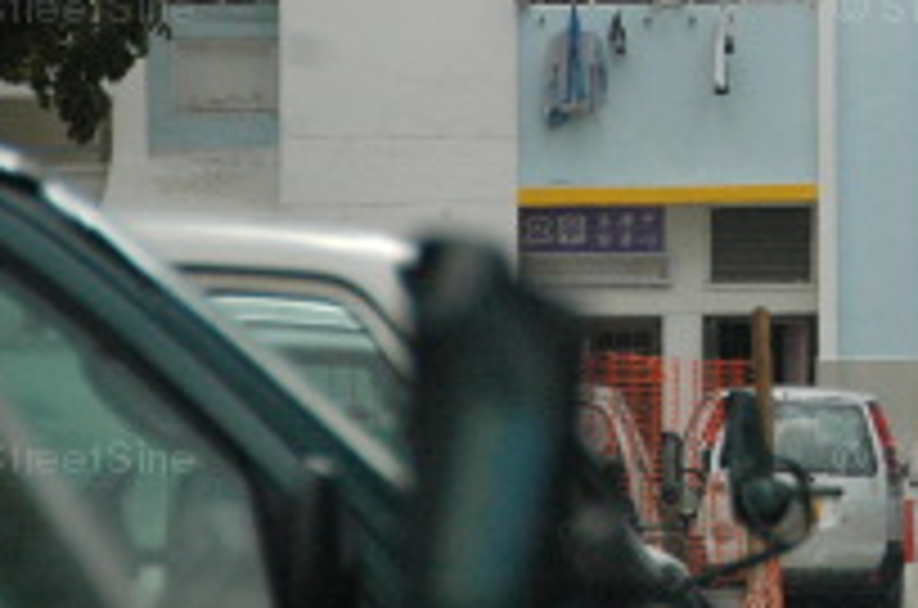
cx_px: 1170
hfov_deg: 3.4
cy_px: -92
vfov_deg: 2.2
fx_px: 15468
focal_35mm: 608
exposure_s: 1/1250
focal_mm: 150
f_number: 5.6
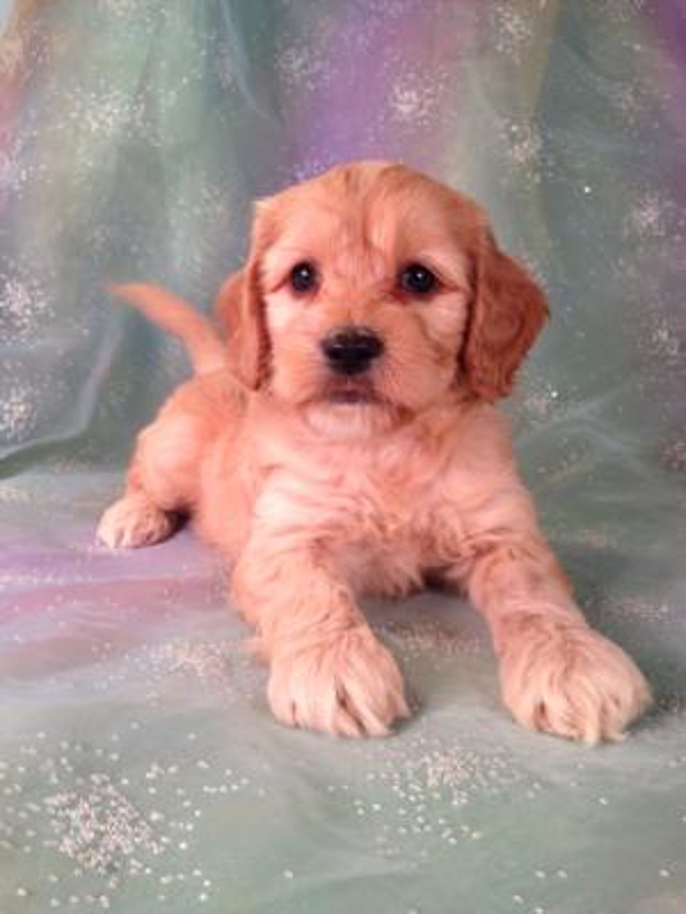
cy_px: 457
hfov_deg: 42.9
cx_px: 343
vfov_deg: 55.4
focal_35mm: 33
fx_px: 872
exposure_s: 1/40
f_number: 2.4
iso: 64
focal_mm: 4.13
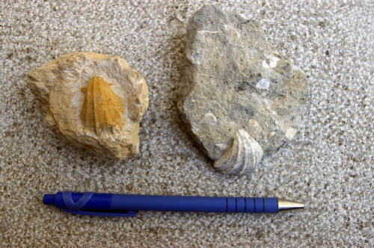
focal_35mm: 42
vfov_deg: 31.8
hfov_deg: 46.5
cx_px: 187
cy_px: 124
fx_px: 436
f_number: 6.7
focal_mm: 28
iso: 200
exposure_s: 1/90
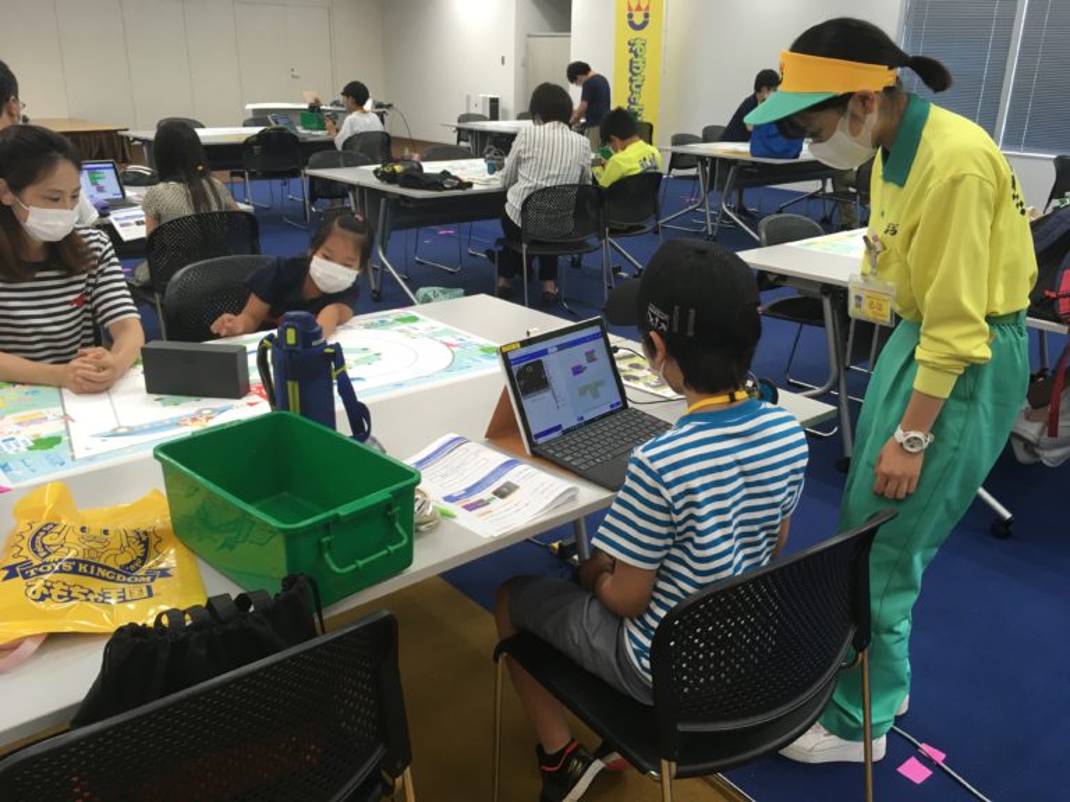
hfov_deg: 61.7
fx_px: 896
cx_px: 535
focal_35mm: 29
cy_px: 401
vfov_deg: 48.2
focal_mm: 4.15
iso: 50
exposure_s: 1/30
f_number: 2.2
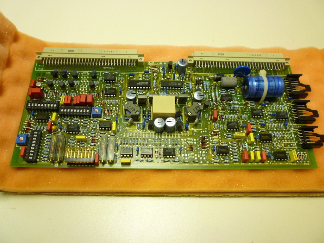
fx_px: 271
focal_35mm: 29
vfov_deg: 48.2
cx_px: 162
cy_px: 122
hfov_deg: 61.7
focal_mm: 5.2
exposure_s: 1/20
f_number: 3.3
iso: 400
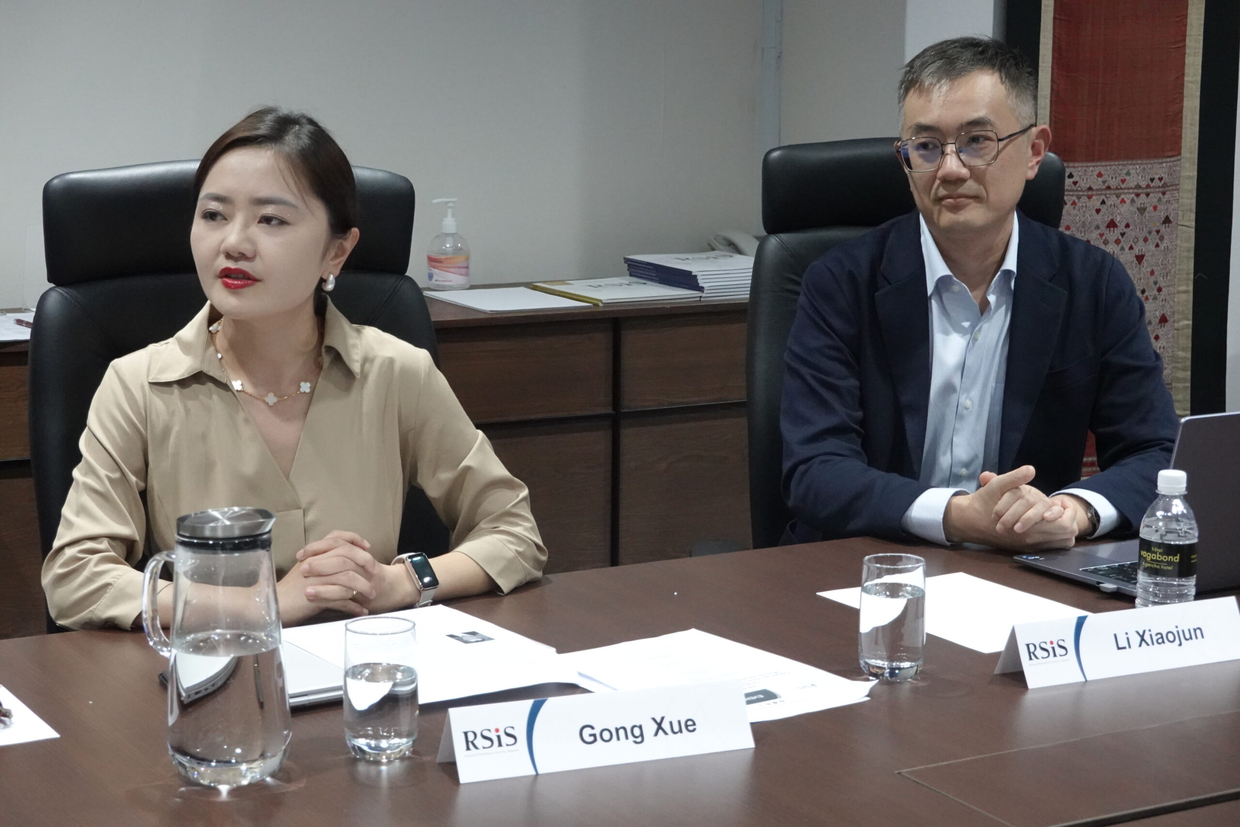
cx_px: 620
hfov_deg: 29.2
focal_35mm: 69
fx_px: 2377
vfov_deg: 19.7
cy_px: 414
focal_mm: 25.34
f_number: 4
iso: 2500
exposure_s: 1/200
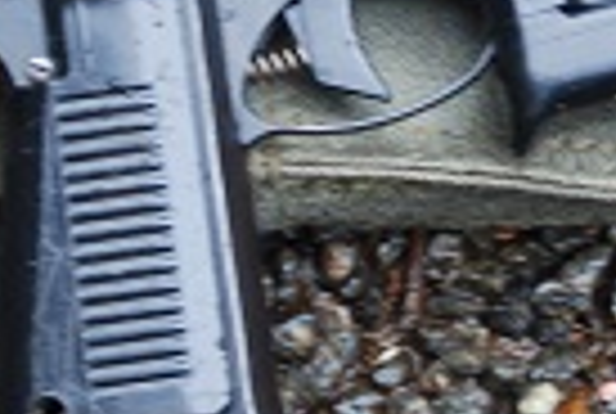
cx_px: 337
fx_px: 2816
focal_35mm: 164
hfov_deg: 12.5
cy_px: 119
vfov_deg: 8.4
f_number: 3.8
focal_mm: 25
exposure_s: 1/30
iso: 320
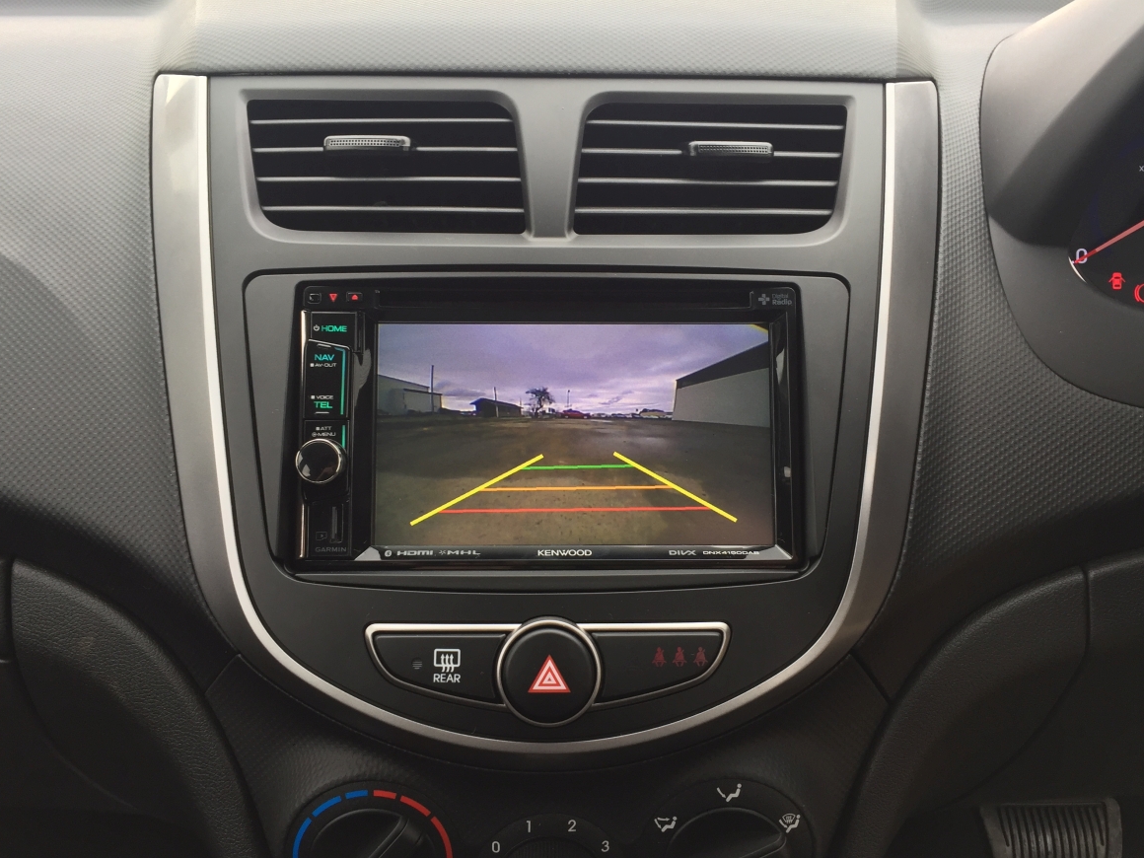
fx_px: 991
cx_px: 565
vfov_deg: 46.8
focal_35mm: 30
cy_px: 430
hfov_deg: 60.0
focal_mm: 4.15
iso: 40
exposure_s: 1/50
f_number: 2.2
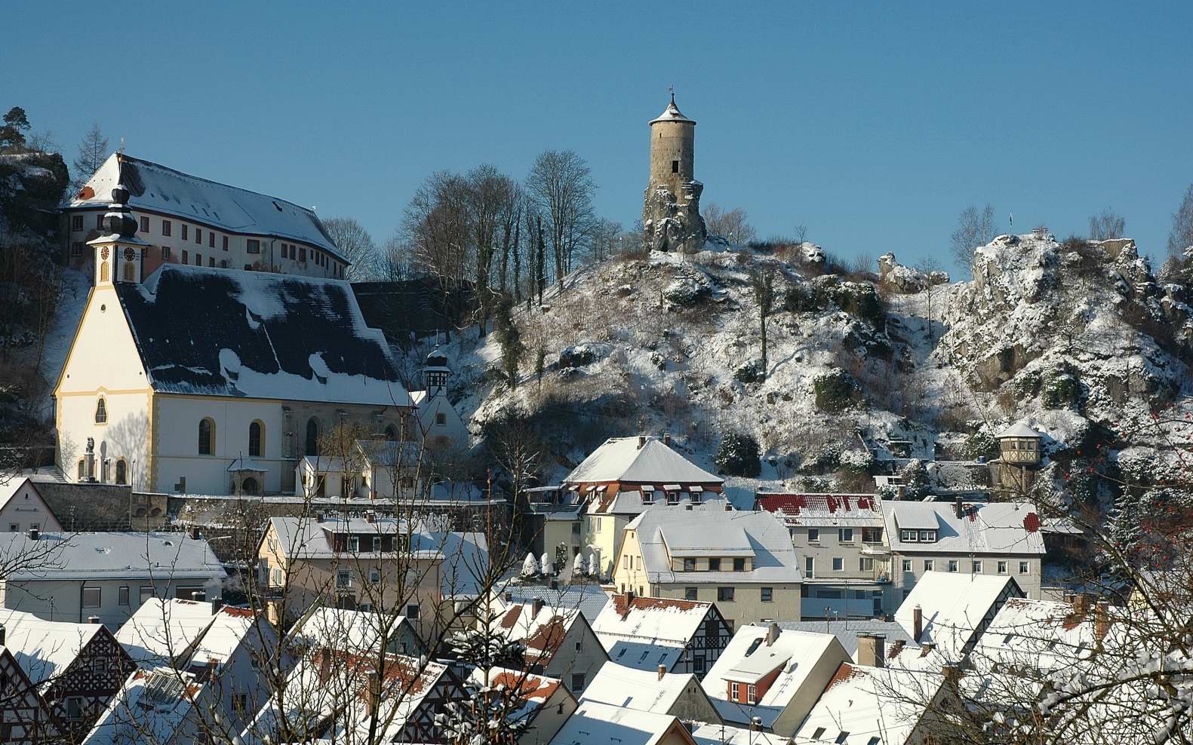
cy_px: 386
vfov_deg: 19.1
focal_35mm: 68
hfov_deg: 30.2
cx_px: 592
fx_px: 2211
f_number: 10
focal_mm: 44
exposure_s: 1/400
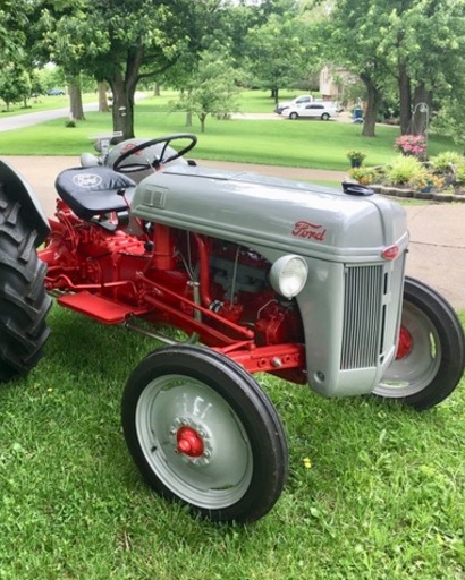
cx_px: 145
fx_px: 653
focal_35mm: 38
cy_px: 290
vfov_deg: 47.9
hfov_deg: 38.6
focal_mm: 4.15
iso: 25
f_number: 2.2
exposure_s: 1/218
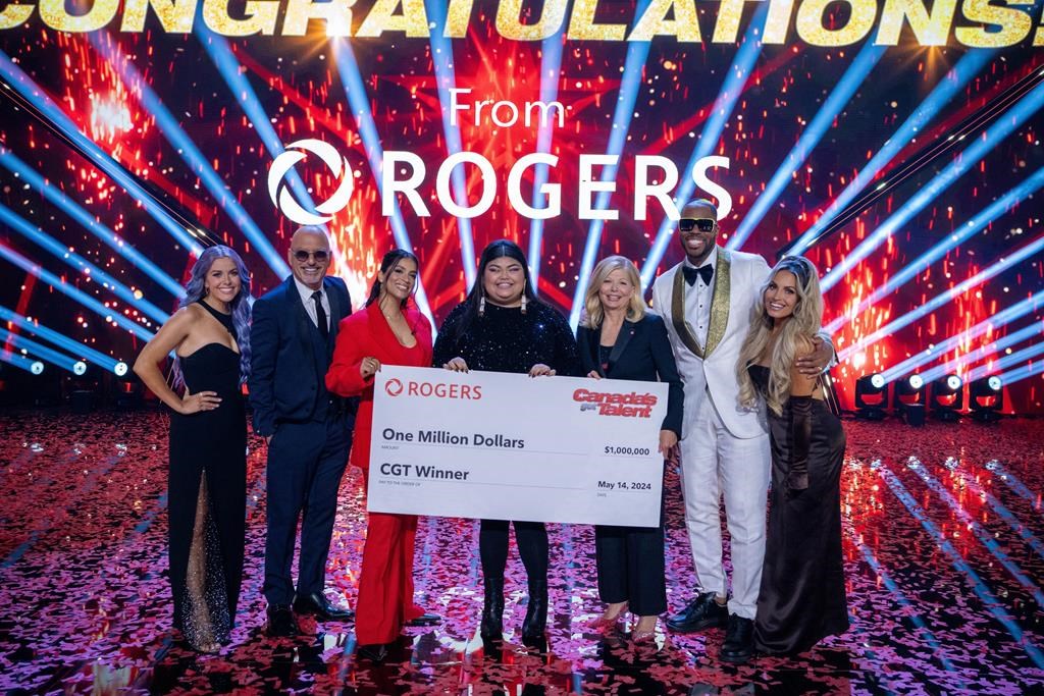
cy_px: 348
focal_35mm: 35
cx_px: 522
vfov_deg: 37.9
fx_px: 1015
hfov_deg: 54.4
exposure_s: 1/200
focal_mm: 35
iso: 2500
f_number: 4.5
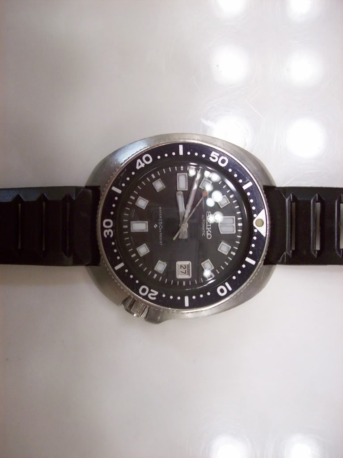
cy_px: 229
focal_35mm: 36
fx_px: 476
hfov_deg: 39.6
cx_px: 172
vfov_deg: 51.4
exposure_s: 1/32
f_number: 2.7
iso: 126
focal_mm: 6
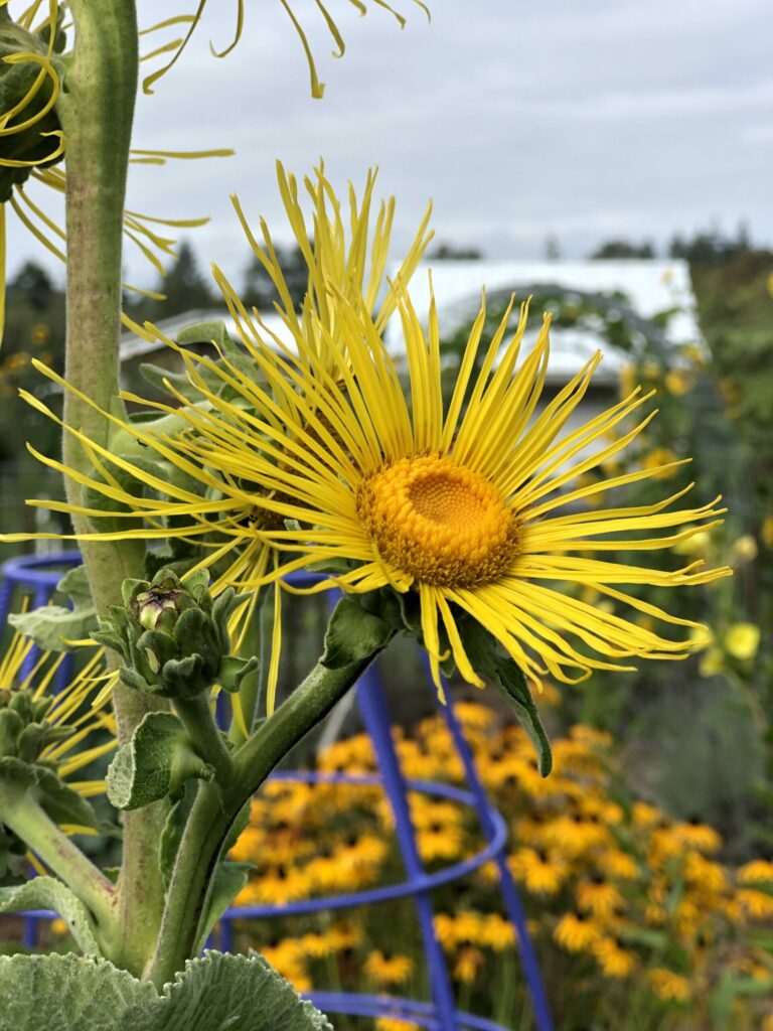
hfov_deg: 25.7
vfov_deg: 33.8
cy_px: 516
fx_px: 1697
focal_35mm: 57
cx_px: 386
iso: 20
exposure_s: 1/506
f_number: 2.8
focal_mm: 6.6
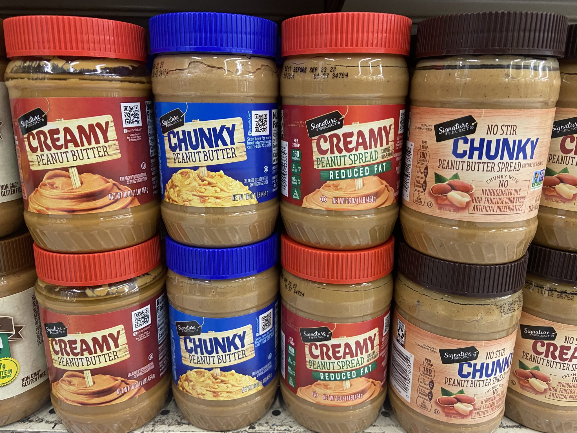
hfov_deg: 67.3
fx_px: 433
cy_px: 216
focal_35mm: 26
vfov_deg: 53.1
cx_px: 288
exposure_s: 1/60
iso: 200
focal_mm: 4.25
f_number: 1.8
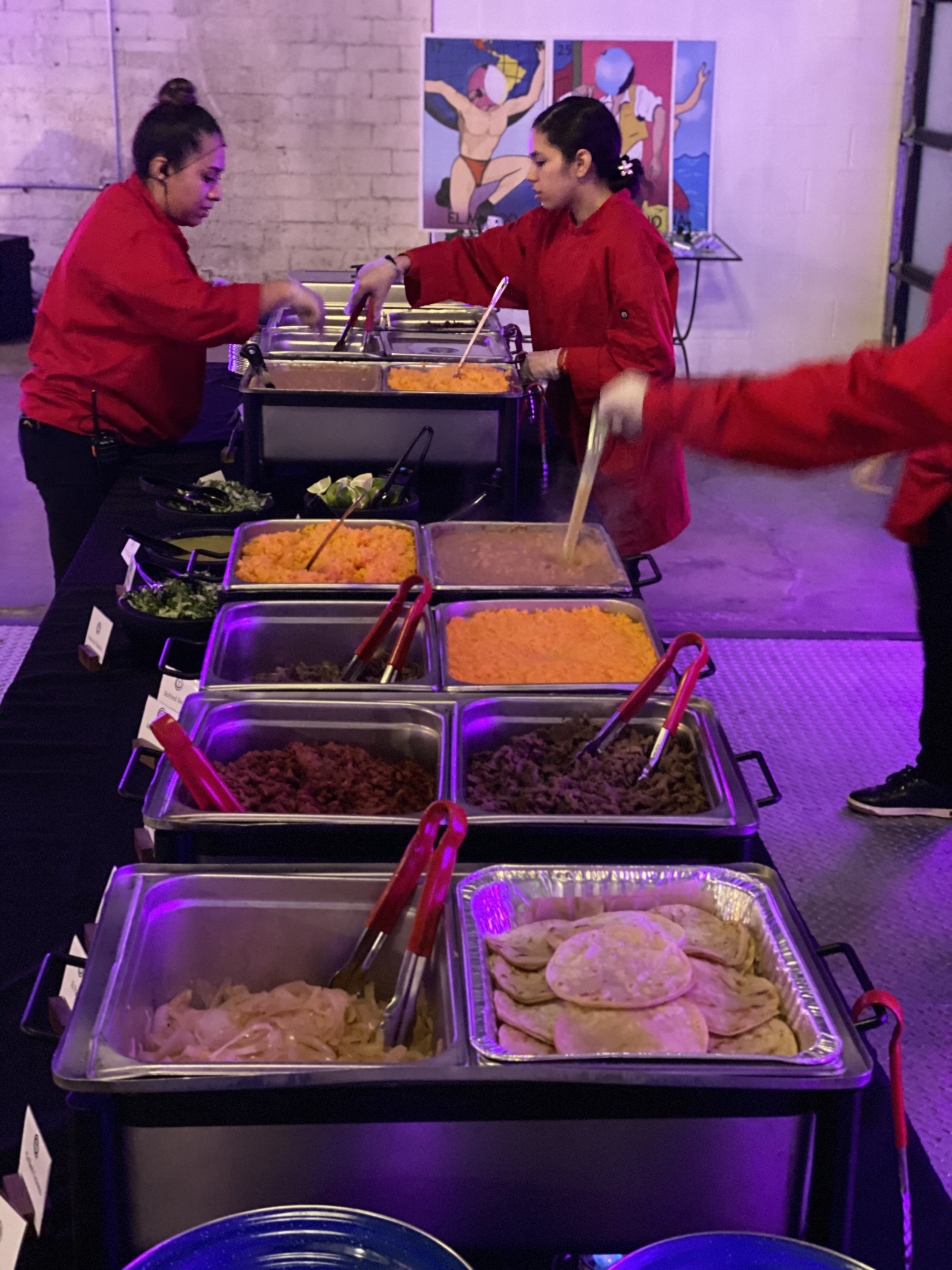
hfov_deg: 28.0
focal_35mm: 52
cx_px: 476
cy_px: 635
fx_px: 1907
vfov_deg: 36.8
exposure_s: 1/15
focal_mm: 6
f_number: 2
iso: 800
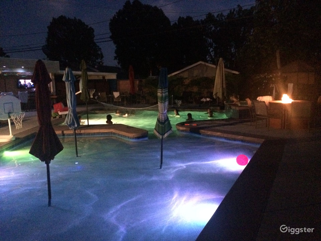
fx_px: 278
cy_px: 120
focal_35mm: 30
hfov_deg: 60.0
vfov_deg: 46.8
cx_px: 160
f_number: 2.2
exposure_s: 1/15
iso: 1000
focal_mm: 4.12
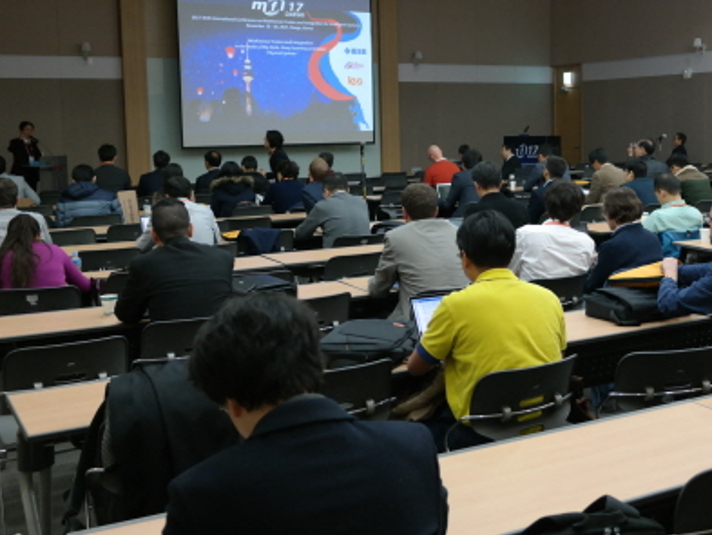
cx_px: 502
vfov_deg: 32.7
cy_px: 203
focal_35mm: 44
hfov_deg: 42.1
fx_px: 905
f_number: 3.5
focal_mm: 20
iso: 1600
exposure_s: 1/40
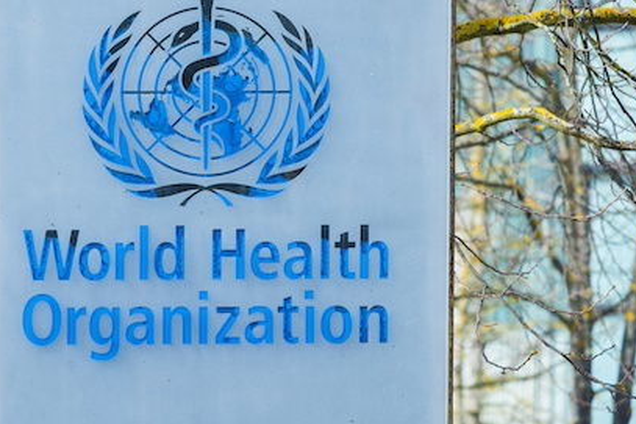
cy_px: 142
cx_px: 208
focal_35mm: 307
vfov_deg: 4.5
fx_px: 5421
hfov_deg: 6.7
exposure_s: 1/125
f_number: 6.4
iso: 200
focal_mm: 148.5
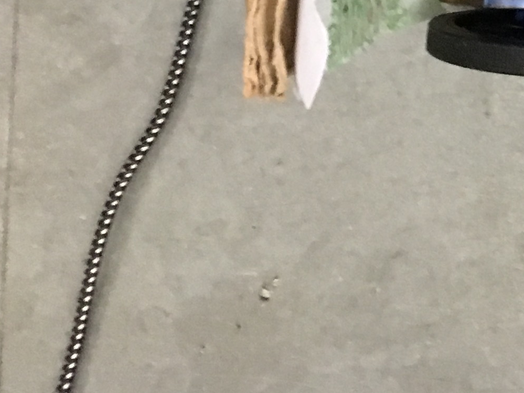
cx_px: 757
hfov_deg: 15.6
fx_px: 1772
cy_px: -358
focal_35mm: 117
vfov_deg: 11.6
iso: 200
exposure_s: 1/15
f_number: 2.2
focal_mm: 4.15
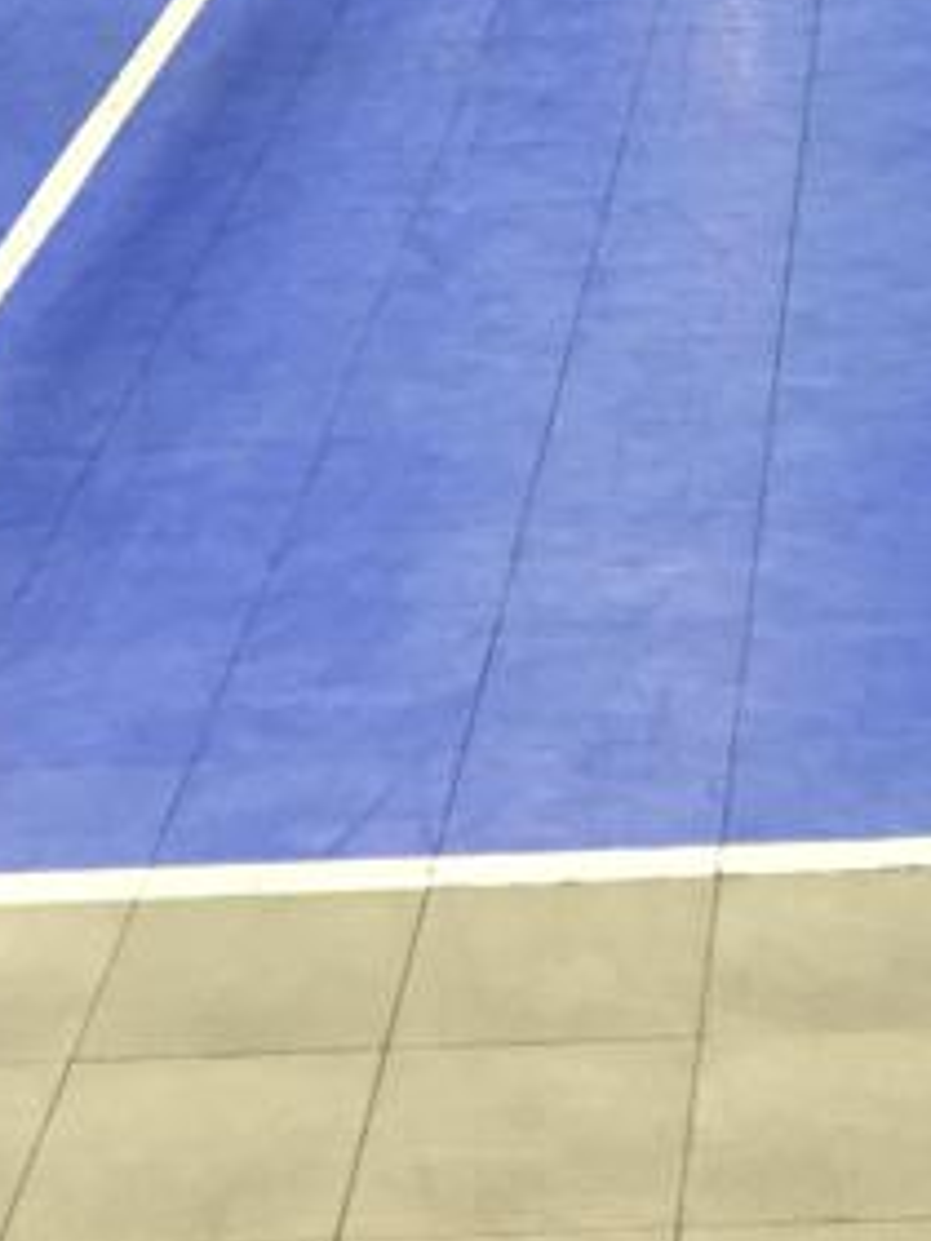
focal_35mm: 106
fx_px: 3801
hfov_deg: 13.7
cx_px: 1006
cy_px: -709
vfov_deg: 16.6
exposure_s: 1/30
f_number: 2.2
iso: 125
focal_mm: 4.15
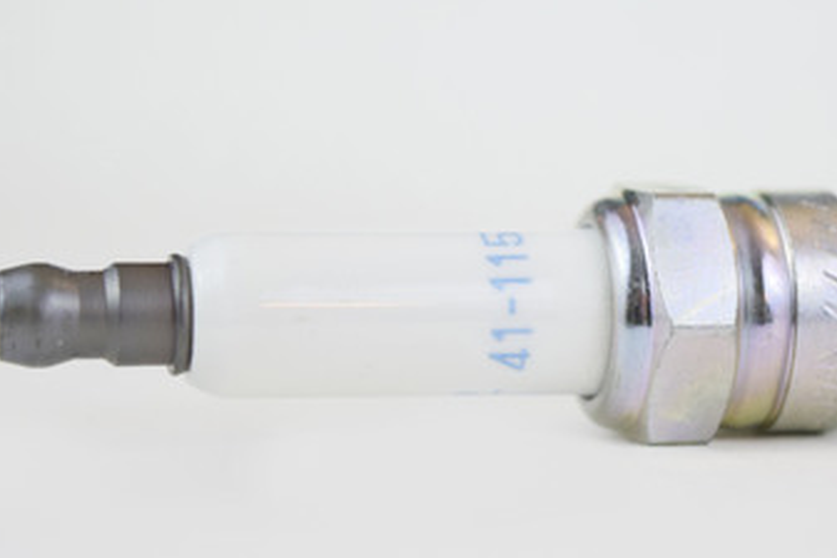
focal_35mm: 137
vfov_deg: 10.0
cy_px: 283
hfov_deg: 14.9
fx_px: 3185
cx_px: 598
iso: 720
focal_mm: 48
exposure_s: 1/60
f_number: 5.3
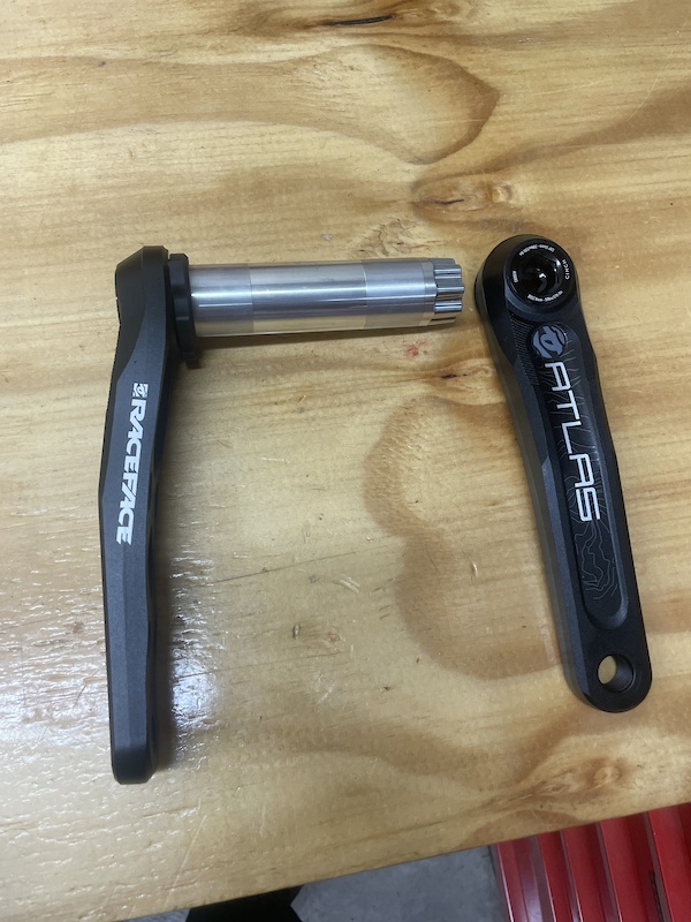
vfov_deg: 67.3
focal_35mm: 26
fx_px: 692
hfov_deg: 53.1
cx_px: 346
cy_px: 461
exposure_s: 1/120
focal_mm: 4.2
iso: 64
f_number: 1.6
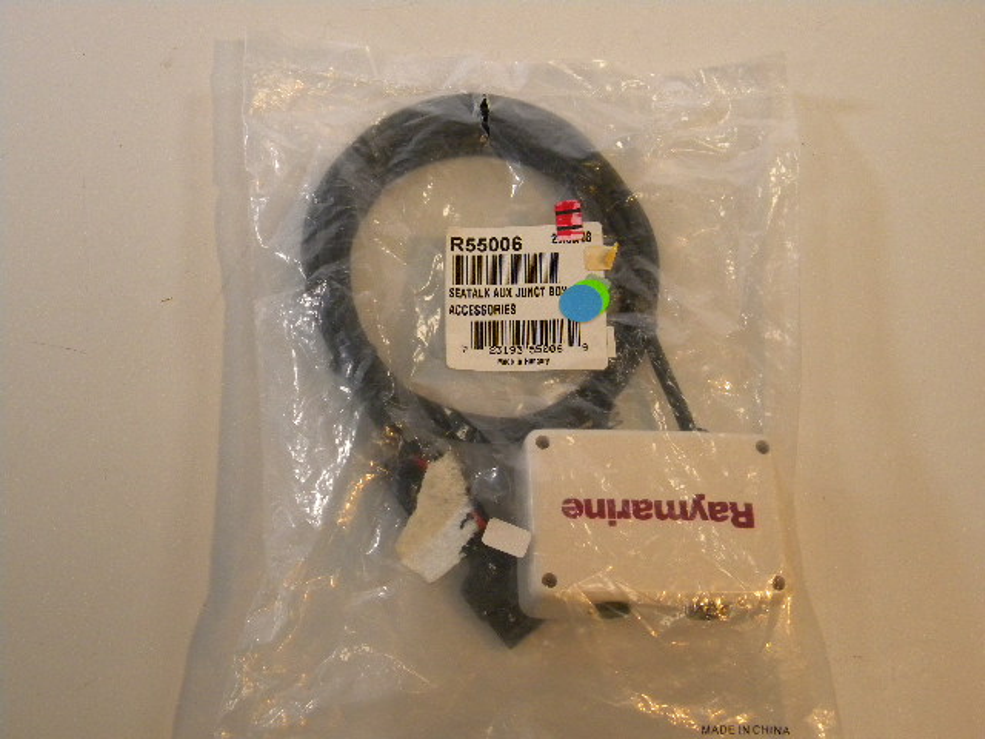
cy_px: 370
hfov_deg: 40.4
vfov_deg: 30.9
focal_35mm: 47
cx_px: 492
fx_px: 1337
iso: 400
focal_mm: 8.6
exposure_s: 1/228
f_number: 3.9
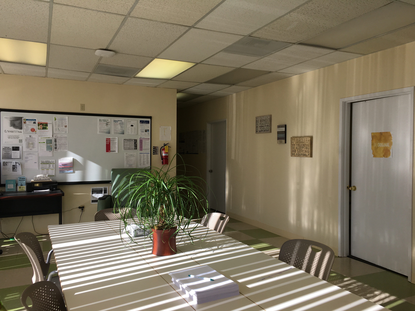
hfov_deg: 61.7
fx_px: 348
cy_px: 156
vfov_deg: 48.2
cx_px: 208
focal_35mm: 29
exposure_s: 1/240
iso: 25
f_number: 2.2
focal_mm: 4.15
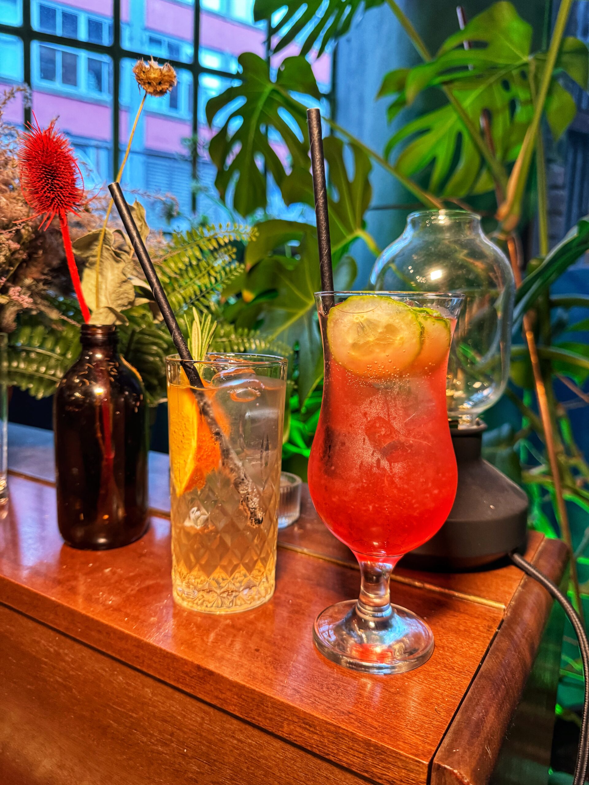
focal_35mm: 24
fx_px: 544
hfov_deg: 56.8
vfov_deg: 71.6
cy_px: 392
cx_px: 294
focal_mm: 6.76
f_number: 1.78
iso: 500
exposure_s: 1/60
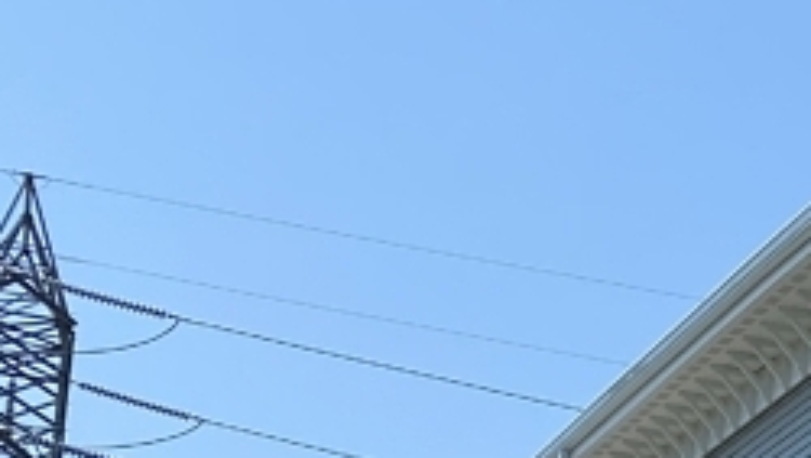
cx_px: 1648
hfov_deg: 14.9
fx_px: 2496
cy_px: 806
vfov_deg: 9.9
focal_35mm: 116
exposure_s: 1/2463
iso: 32
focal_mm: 4.25
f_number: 1.8
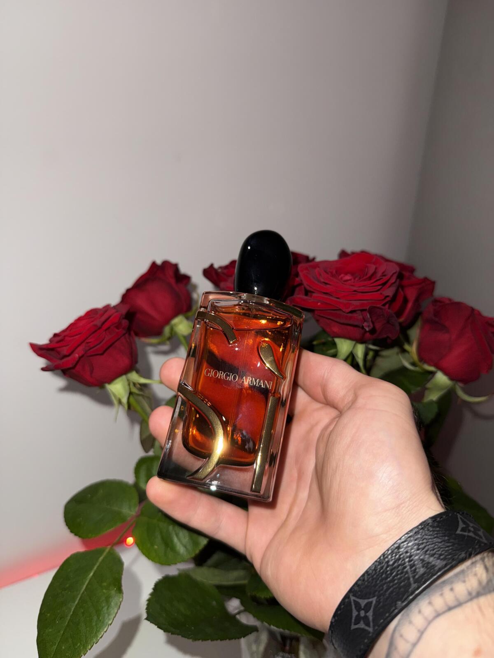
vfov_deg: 71.6
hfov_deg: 56.8
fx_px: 457
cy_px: 329
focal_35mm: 24
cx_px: 247
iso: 64
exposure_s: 1/43
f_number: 1.78
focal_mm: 6.76
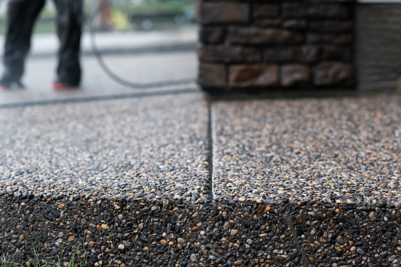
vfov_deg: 16.1
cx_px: 200
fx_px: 947
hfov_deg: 23.9
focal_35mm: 85
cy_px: 134
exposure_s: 1/500
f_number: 4
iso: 400
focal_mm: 85
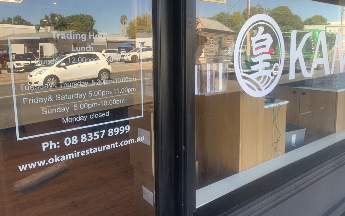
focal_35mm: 28
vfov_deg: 44.4
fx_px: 263
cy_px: 89
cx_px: 170
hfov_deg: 66.5
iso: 25
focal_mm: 4.25
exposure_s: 1/138
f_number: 1.8
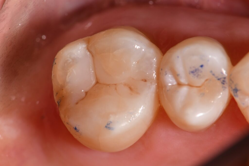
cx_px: 124
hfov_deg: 13.1
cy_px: 83
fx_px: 1086
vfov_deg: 8.7
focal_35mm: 157
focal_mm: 105
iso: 200
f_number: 32
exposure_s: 1/200
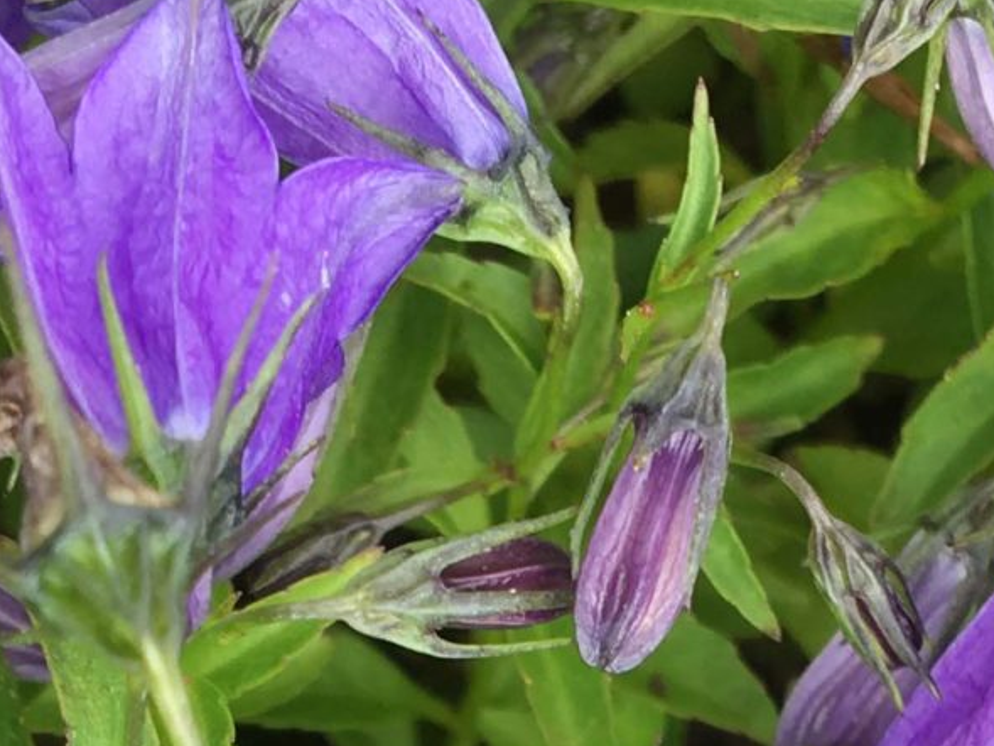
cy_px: 1224
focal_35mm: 126
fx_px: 3619
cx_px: 633
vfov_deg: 11.2
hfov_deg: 15.6
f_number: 2.2
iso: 25
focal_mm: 4.15
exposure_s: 1/116
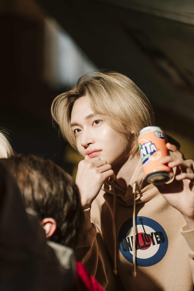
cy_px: 146
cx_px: 97
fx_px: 1212
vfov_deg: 13.7
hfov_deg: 9.1
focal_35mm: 150
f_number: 2.8
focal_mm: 150
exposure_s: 1/250
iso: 2000
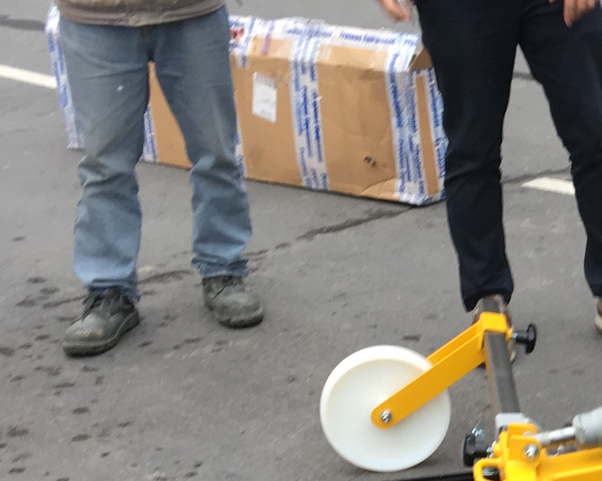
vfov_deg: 15.5
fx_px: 1728
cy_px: 524
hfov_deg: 18.5
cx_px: 762
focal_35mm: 97
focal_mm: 4.15
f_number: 2.2
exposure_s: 1/100
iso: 25
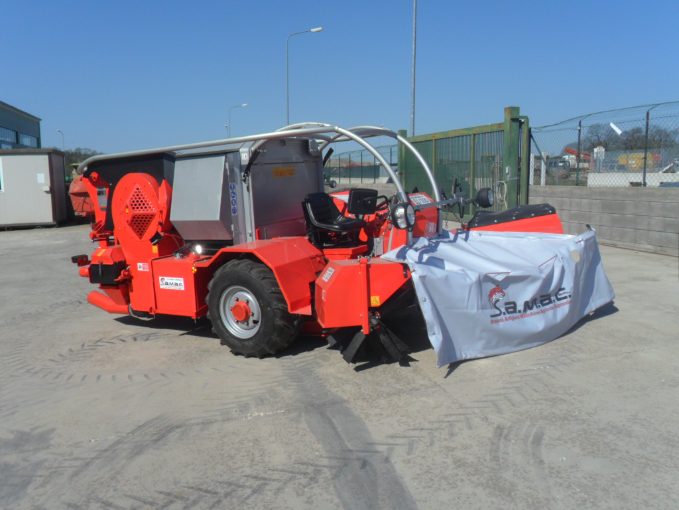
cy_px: 255
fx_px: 628
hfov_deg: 56.8
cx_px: 340
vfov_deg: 44.2
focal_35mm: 32
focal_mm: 5.7
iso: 80
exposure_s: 1/350
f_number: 9.4
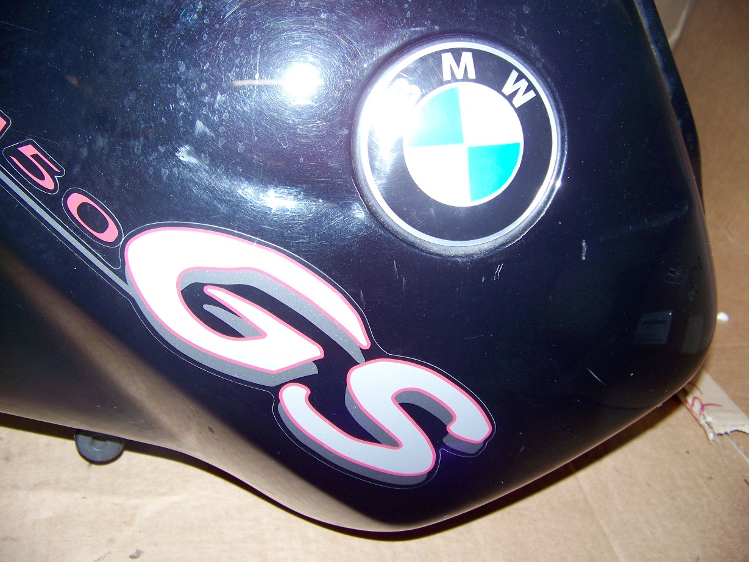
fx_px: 779
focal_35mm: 36
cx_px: 374
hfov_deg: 51.4
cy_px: 281
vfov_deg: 39.7
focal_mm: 5.85
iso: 64
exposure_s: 1/30
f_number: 2.8
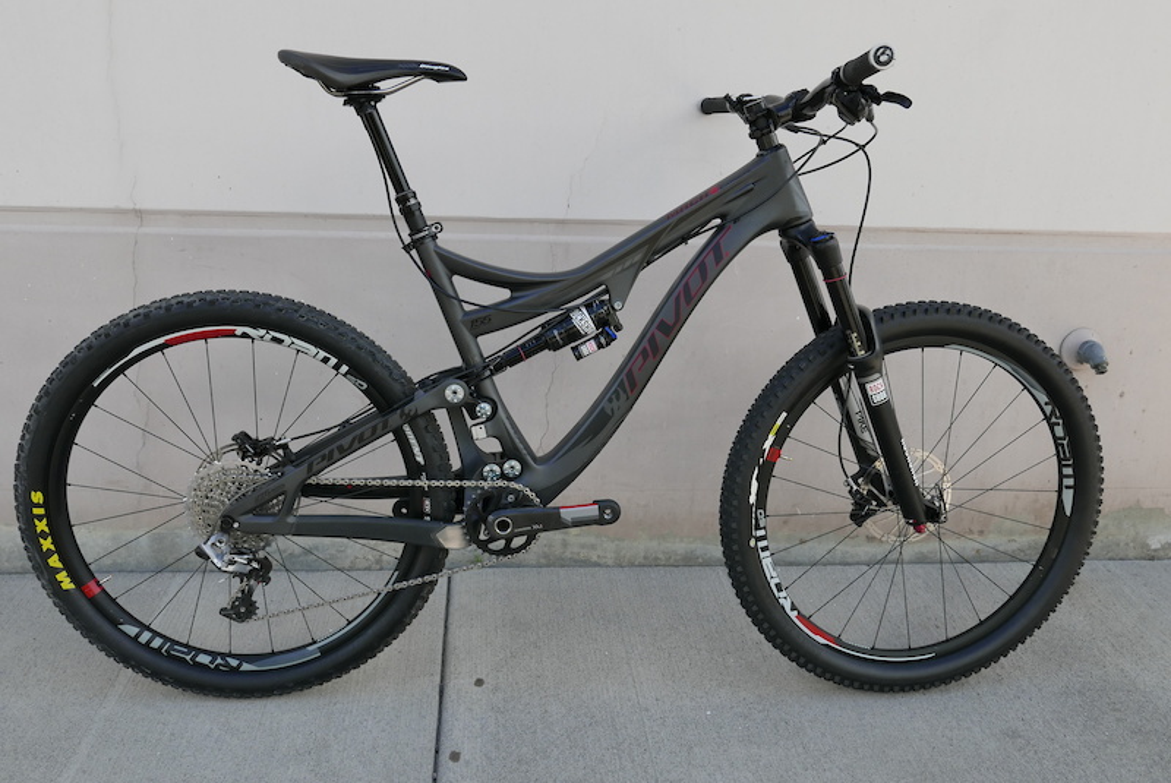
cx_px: 586
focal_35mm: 31
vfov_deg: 42.4
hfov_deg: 60.2
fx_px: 1009
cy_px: 392
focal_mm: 13.9
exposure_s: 1/200
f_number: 8
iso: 320
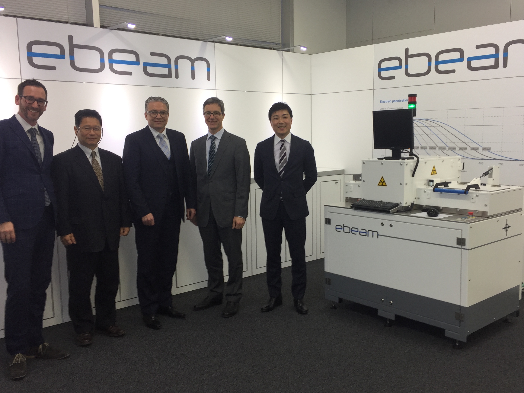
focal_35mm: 34
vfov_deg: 41.8
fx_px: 515
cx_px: 276
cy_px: 203
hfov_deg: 53.9
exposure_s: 1/50
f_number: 2.2
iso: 32
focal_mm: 4.15
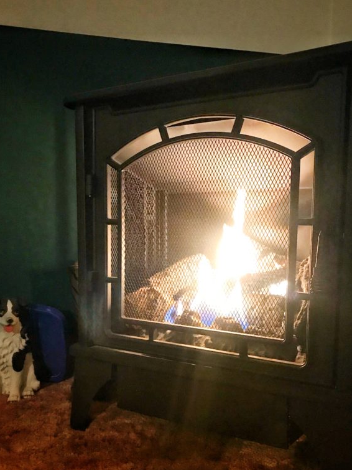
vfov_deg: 48.6
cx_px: 166
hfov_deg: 37.7
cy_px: 289
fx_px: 515
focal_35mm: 38
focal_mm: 3.99
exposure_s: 1/4
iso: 100
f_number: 1.8
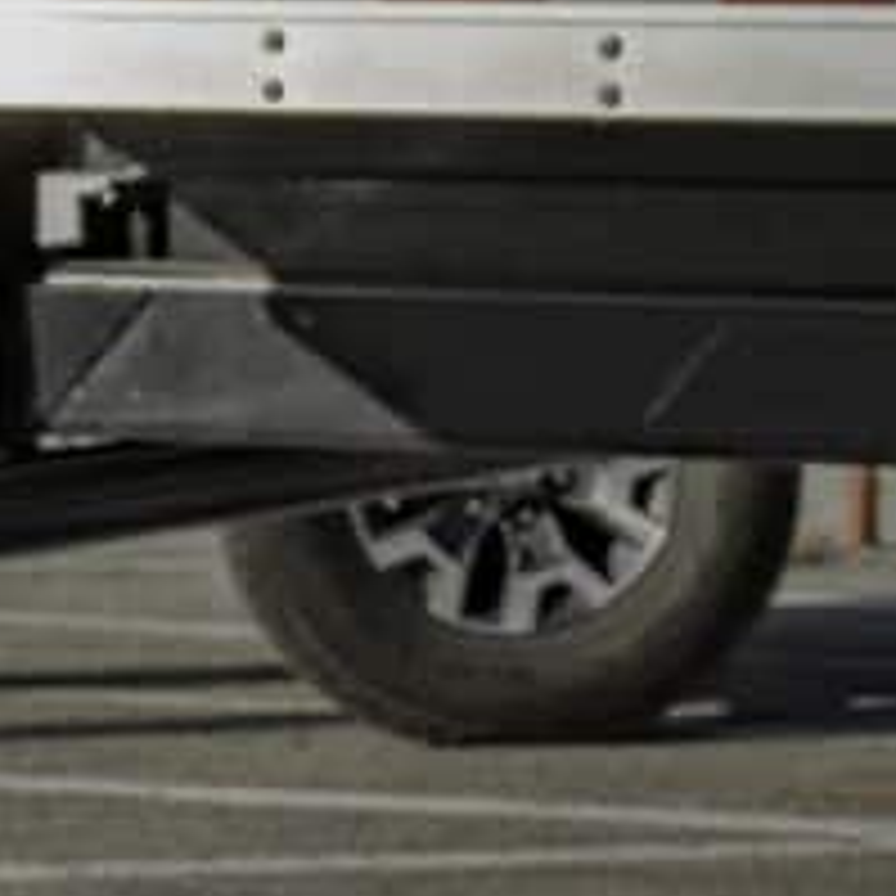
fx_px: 6735
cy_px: -941
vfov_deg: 7.3
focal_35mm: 230
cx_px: 572
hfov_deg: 7.6
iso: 160
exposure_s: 1/2500
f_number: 3.5
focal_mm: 35
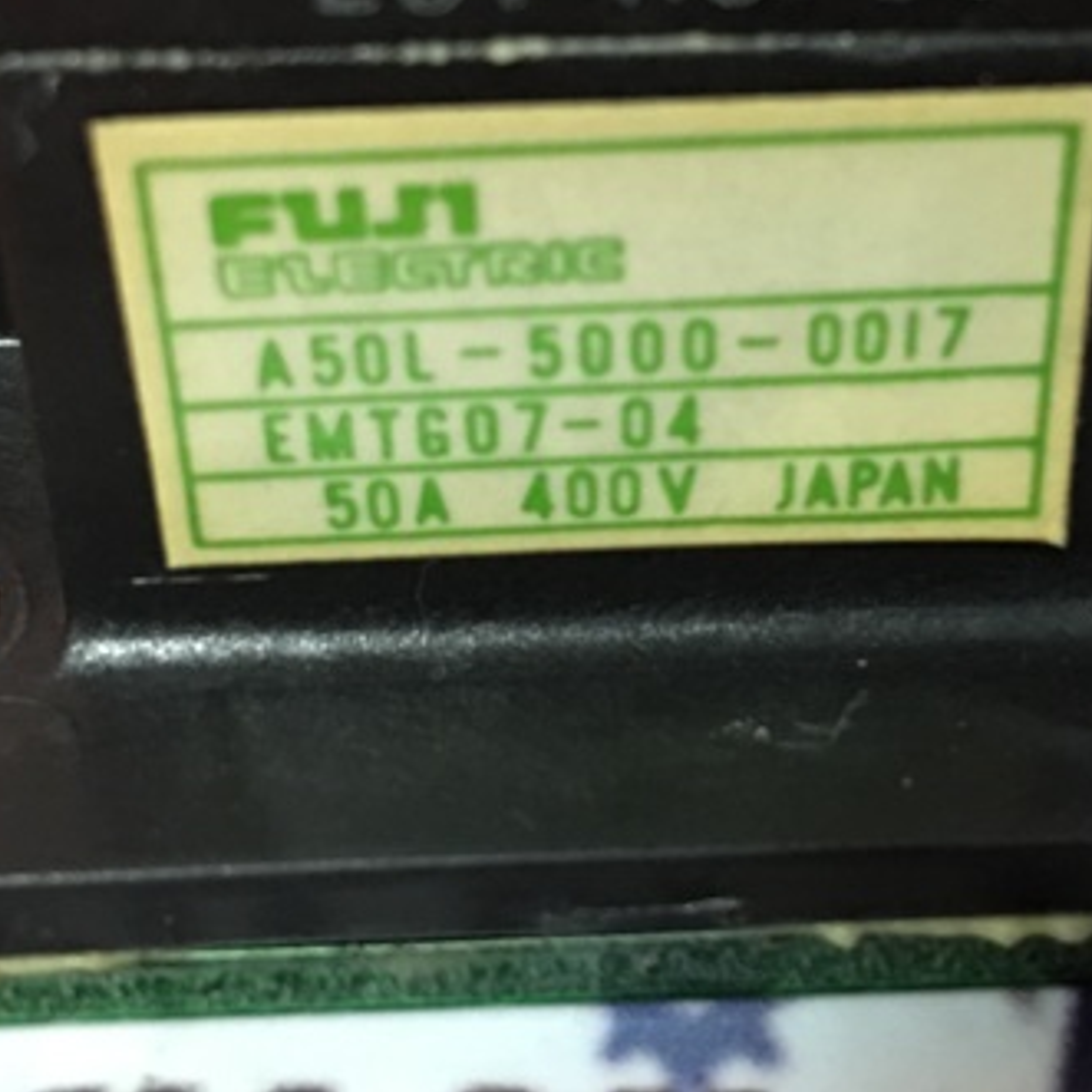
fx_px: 2213
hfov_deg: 27.7
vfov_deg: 27.6
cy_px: 396
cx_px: 604
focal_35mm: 62
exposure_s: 1/4
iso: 80
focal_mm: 4.15
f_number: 2.2
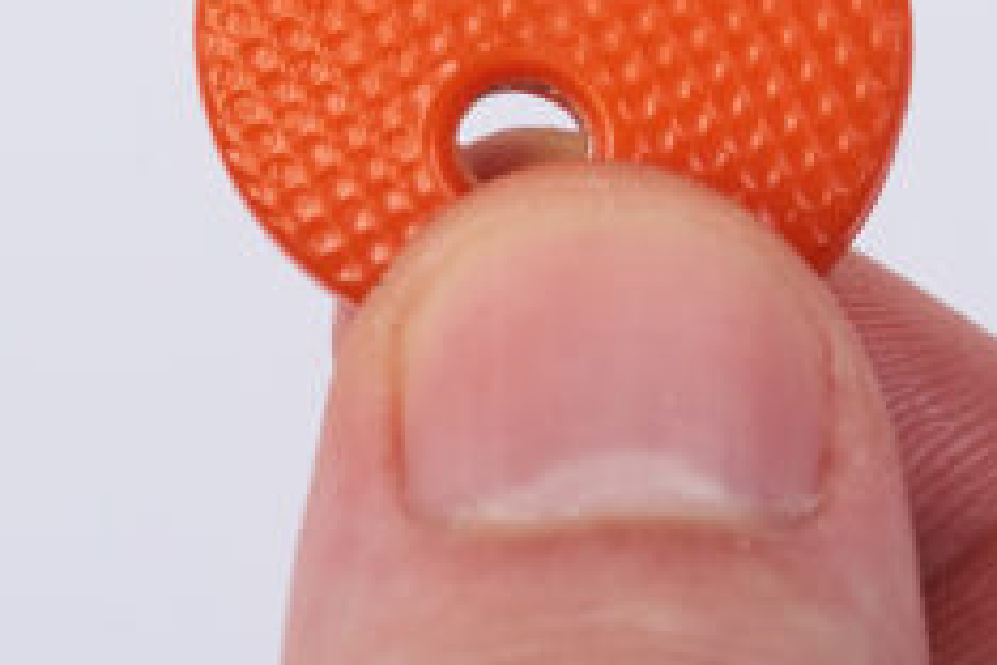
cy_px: -537
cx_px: 409
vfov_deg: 3.0
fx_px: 12711
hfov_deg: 4.5
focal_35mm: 459
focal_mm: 105
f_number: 13
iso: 200
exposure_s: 1/125
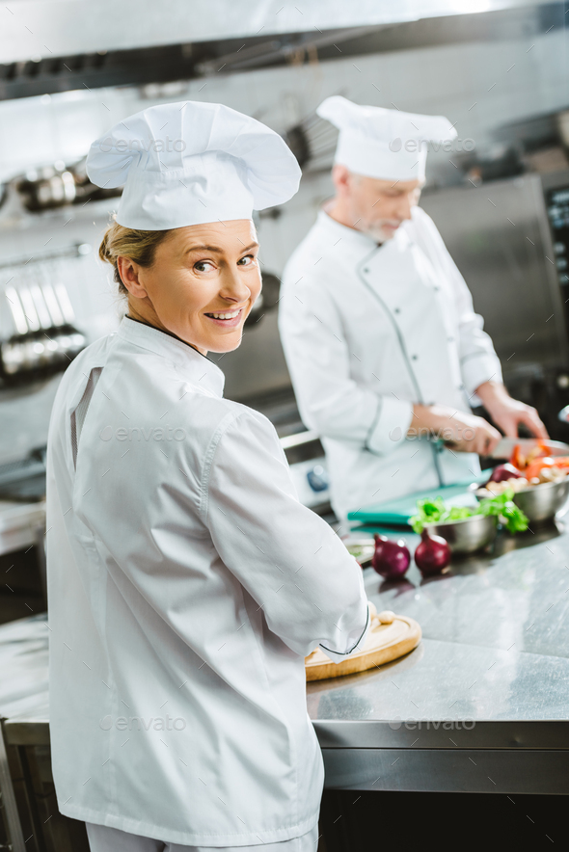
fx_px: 2013
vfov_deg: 23.9
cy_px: 426
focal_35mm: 85
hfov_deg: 16.1
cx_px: 284
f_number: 3.5
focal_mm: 85
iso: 64
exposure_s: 1/200
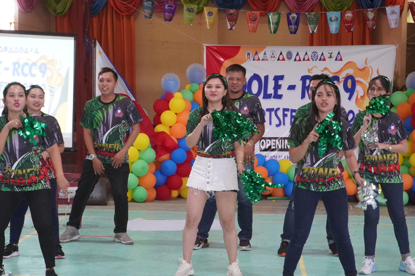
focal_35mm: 80
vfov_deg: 17.1
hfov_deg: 25.5
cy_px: 148
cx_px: 193
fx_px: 917
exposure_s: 1/160
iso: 4000
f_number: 5.6
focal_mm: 45
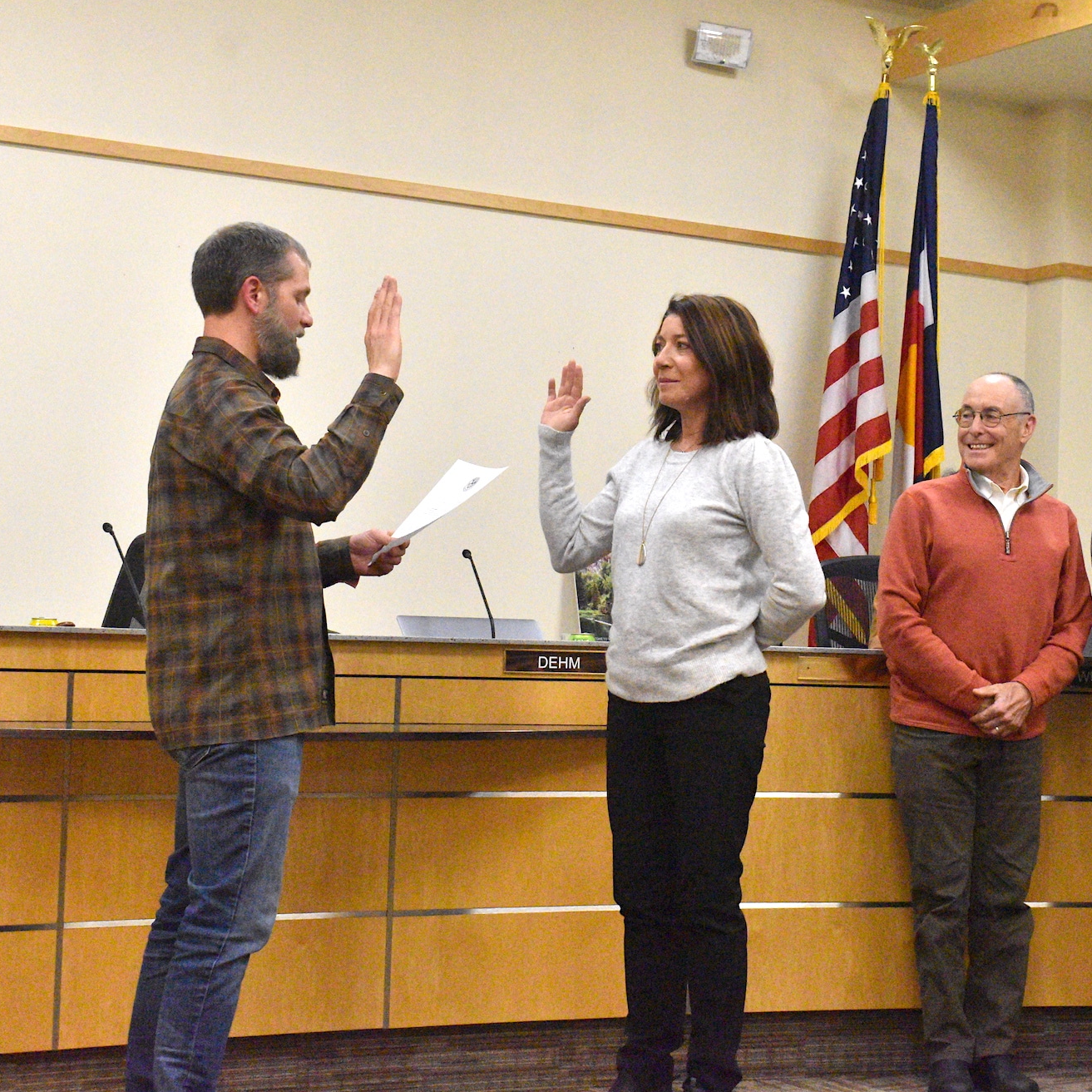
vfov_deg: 26.1
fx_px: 2356
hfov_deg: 25.8
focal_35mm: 66
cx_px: 798
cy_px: 552
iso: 12800
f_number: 8
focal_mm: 34
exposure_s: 1/250
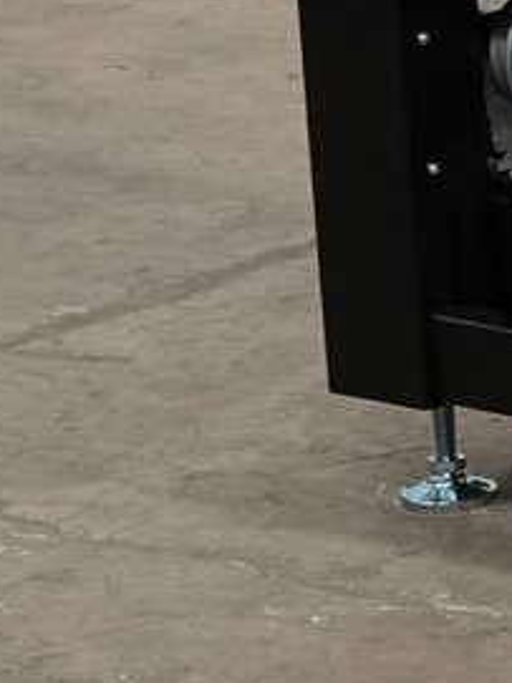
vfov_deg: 4.7
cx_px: 2444
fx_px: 8309
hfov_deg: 3.3
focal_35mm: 421
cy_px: -347
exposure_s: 1/60
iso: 640
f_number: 4
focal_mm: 21.56
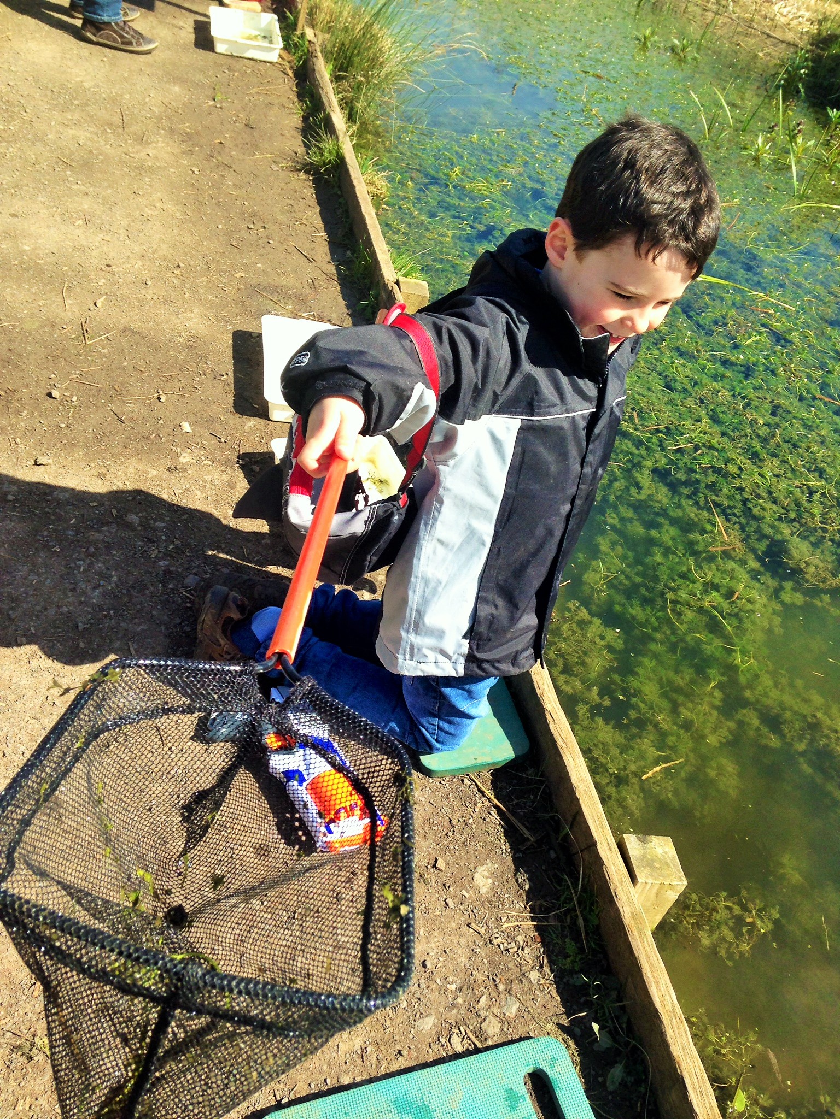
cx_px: 420
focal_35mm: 33
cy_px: 560
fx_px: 1068
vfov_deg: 55.4
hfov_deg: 42.9
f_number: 2.4
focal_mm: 4.12
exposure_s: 1/753
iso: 50
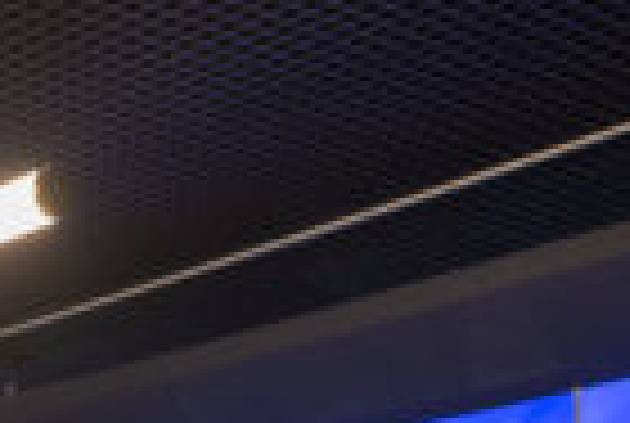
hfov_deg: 16.9
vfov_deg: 10.9
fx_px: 1999
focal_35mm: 114
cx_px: -189
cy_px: 875
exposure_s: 1/5
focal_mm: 20
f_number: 6.3
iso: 200
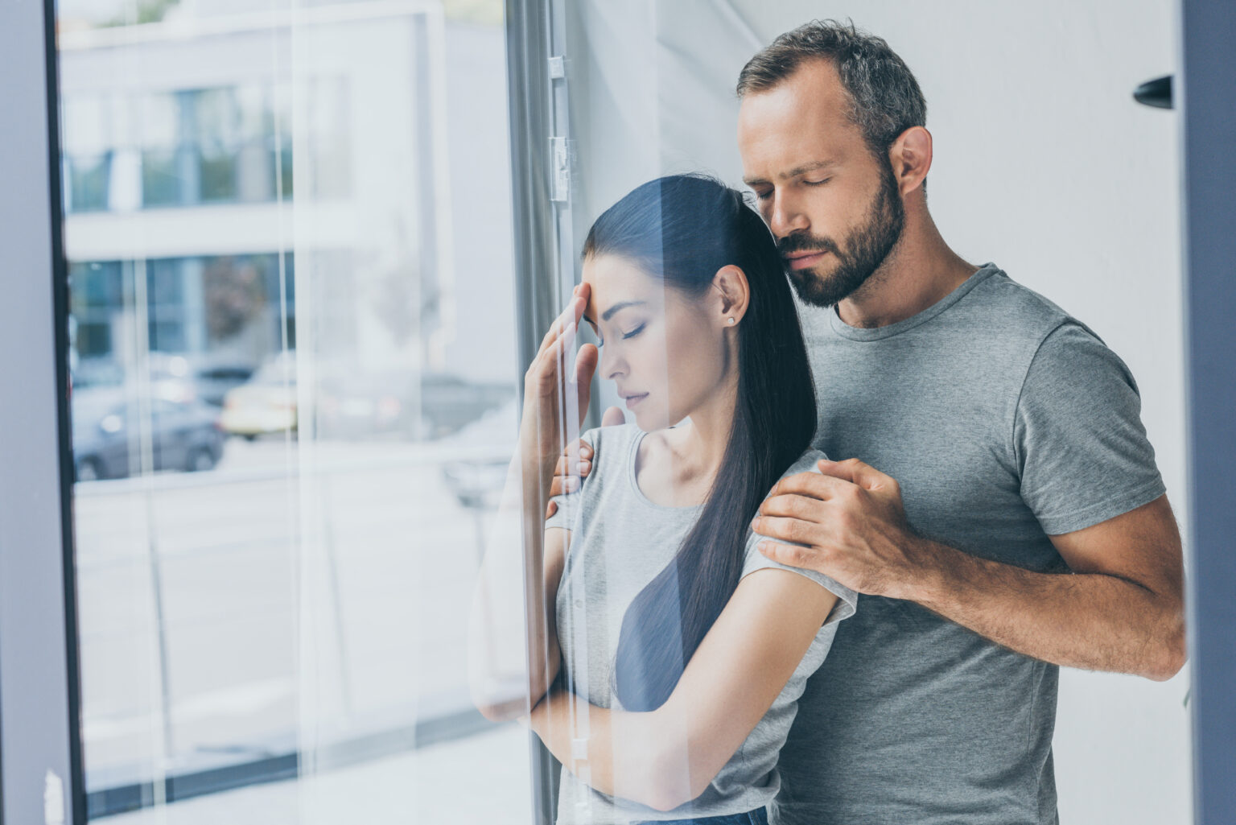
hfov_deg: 23.9
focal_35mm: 85
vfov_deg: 16.1
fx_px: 2919
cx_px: 618
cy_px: 412
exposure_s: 1/320
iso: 320
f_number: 4
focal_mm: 85
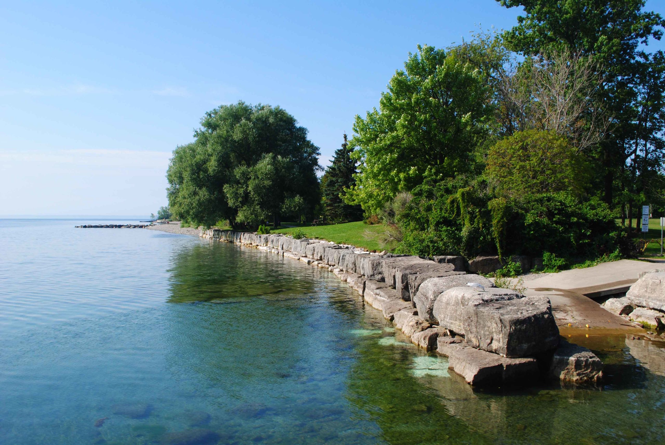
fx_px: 610
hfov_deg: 57.2
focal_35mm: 33
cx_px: 332
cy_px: 222
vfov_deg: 40.1
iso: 200
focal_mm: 22
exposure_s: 1/250
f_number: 10
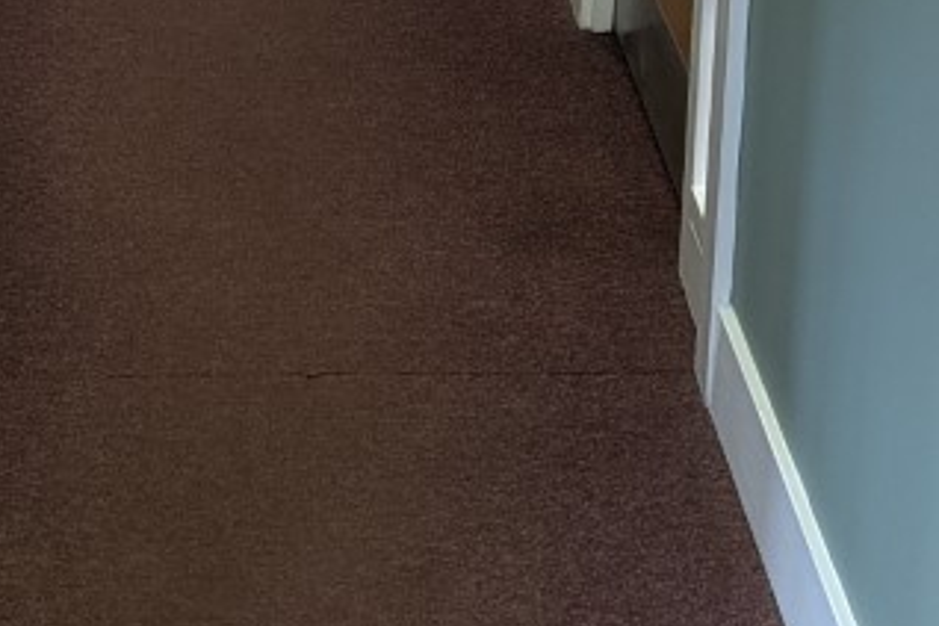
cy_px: -295
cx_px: 252
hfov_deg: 21.5
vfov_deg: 13.7
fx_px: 2452
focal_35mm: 94
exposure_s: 1/25
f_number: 1.85
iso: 247
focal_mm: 6.81
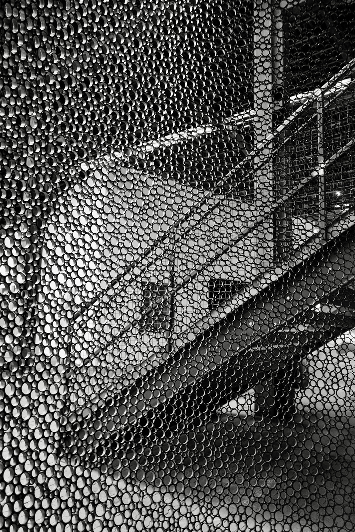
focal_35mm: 24
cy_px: 266
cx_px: 178
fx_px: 355
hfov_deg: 53.1
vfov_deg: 73.7
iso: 2500
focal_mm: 8.8
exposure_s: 1/1000
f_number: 1.8
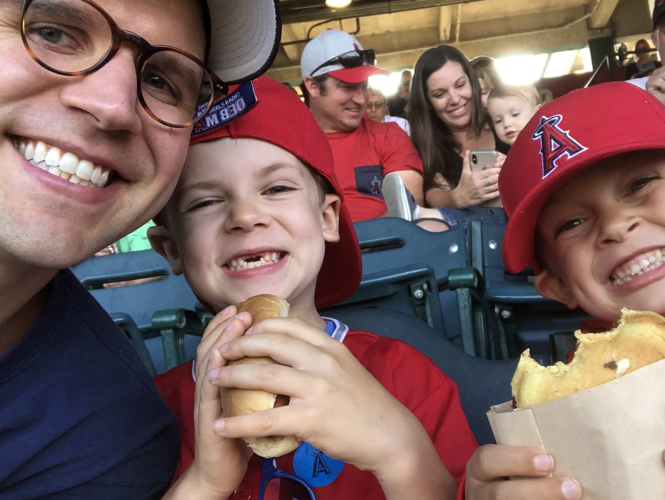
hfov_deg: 44.4
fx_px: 807
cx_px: 411
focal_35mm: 42
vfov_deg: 34.4
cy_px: 262
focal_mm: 2.87
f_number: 2.2
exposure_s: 1/120
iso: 64
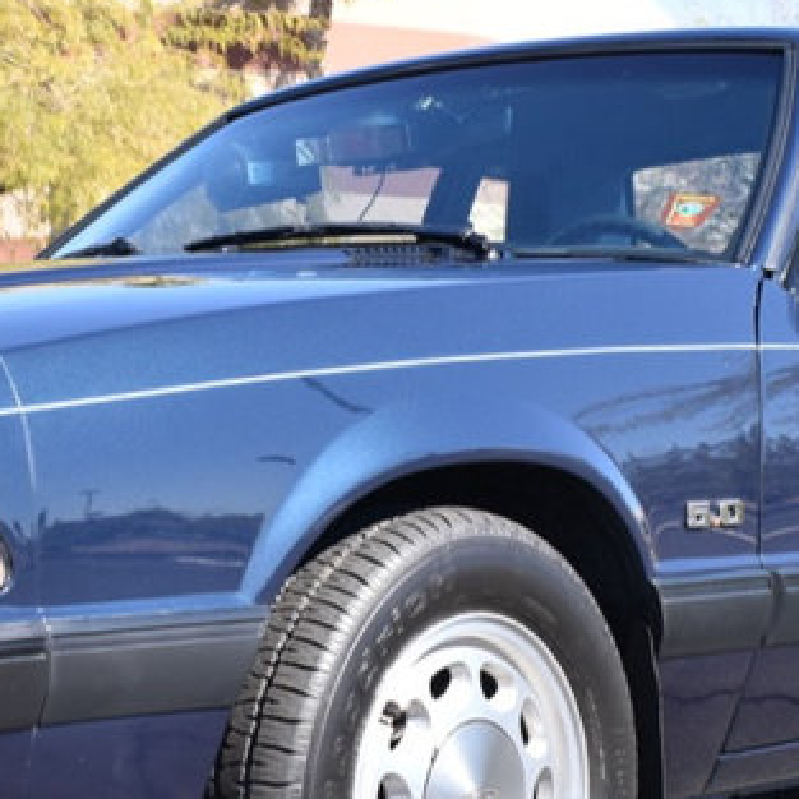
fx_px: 2611
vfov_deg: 17.3
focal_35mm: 100
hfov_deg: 17.3
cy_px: 546
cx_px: 235
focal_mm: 24
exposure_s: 1/250
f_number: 7.1
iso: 200
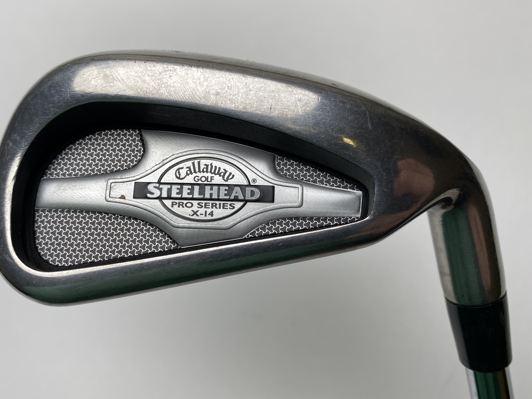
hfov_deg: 56.7
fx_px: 492
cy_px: 184
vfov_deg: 44.1
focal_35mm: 32
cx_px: 244
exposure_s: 1/405
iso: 32
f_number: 1.8
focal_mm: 4.25
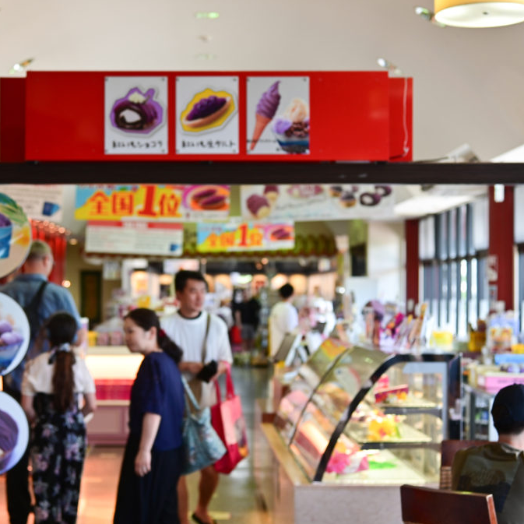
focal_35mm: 84
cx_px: 220
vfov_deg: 20.6
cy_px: 263
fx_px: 1439
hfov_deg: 20.6
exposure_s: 1/60
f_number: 4
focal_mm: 65
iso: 180
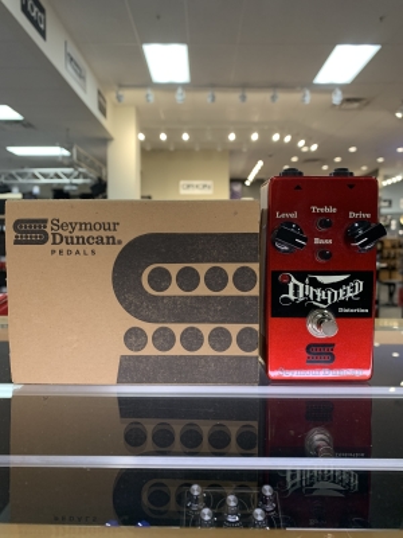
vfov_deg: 67.3
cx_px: 202
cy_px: 269
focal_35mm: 26
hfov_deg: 53.1
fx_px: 404
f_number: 1.8
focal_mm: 4.25
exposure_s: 1/60
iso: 125
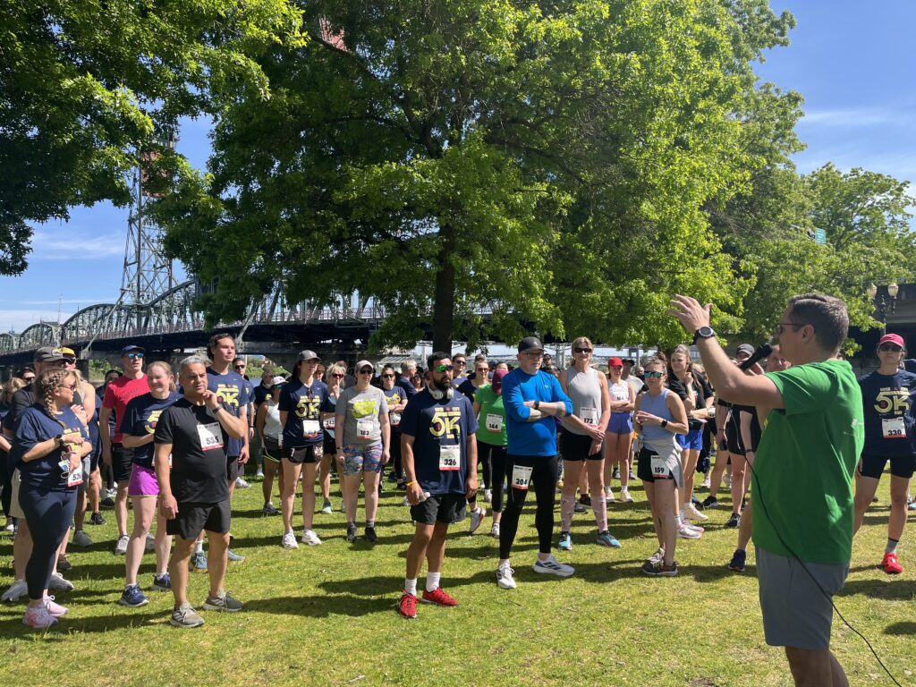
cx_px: 458
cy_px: 344
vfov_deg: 53.1
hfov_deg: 67.3
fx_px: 688
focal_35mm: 26
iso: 50
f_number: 1.6
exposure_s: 1/1339
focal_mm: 5.1
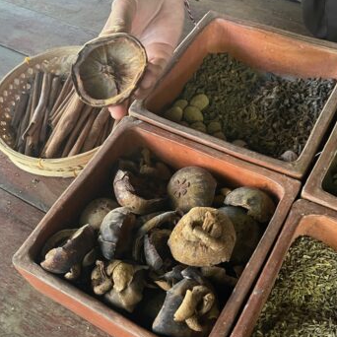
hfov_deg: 40.8
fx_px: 452
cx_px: 141
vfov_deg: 40.9
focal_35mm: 41
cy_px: 188
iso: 640
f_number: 1.6
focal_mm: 5.1
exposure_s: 1/40
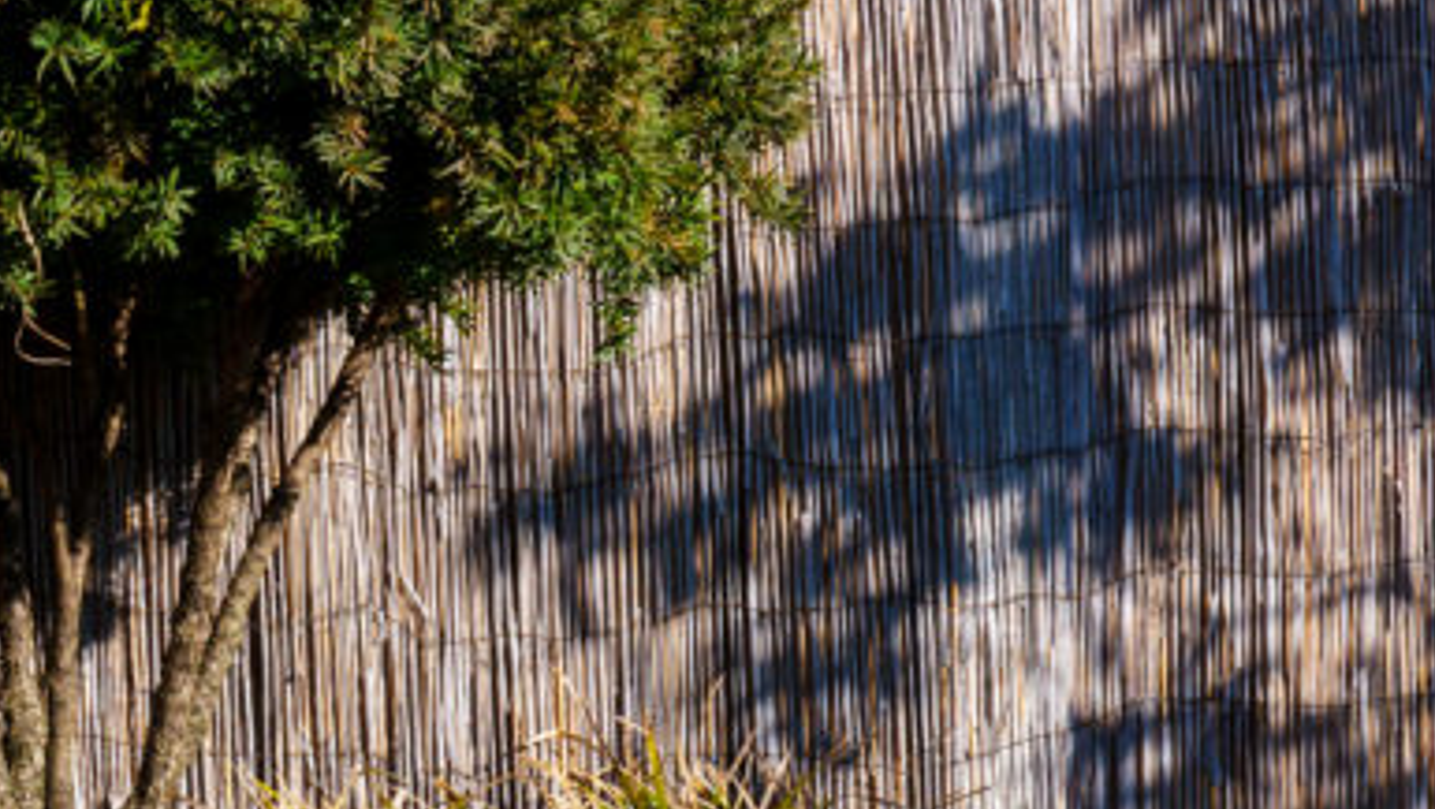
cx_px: -78
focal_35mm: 195
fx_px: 7423
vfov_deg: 6.2
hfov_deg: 10.9
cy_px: 747
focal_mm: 70
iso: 320
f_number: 8
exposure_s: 1/500
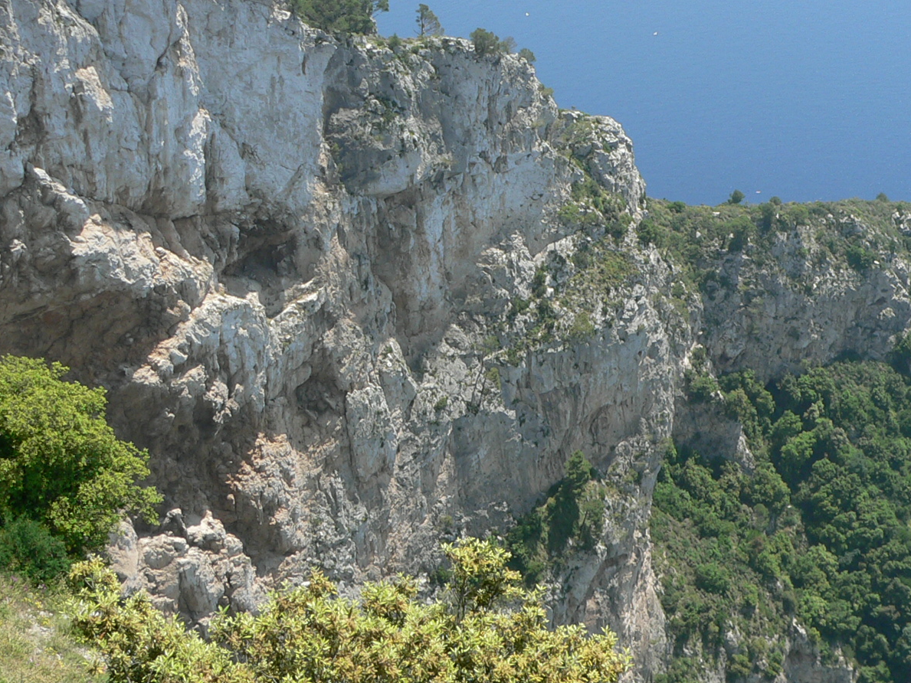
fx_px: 1632
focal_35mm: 62
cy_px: 222
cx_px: 469
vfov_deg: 23.5
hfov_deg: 31.2
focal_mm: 6
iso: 80
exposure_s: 1/400
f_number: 4
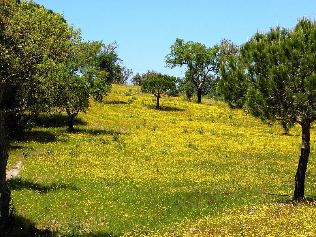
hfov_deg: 12.9
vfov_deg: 9.7
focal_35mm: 153
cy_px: 118
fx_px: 1397
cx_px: 158
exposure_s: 1/250
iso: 64
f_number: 5.6
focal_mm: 27.27
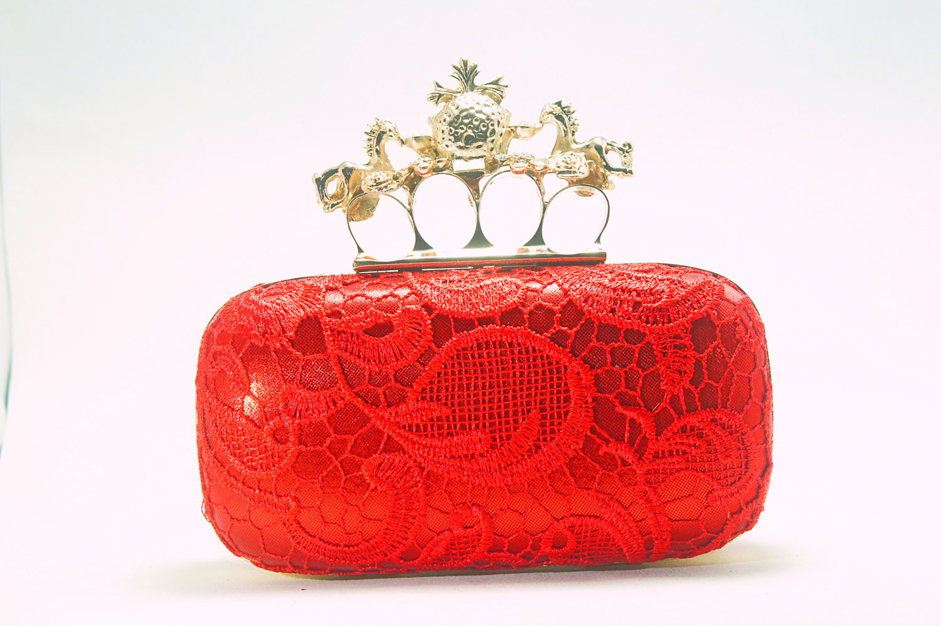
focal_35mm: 105
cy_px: 313
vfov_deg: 13.0
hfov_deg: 19.5
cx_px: 470
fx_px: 2742
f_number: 9
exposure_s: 1/4
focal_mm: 70
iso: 200
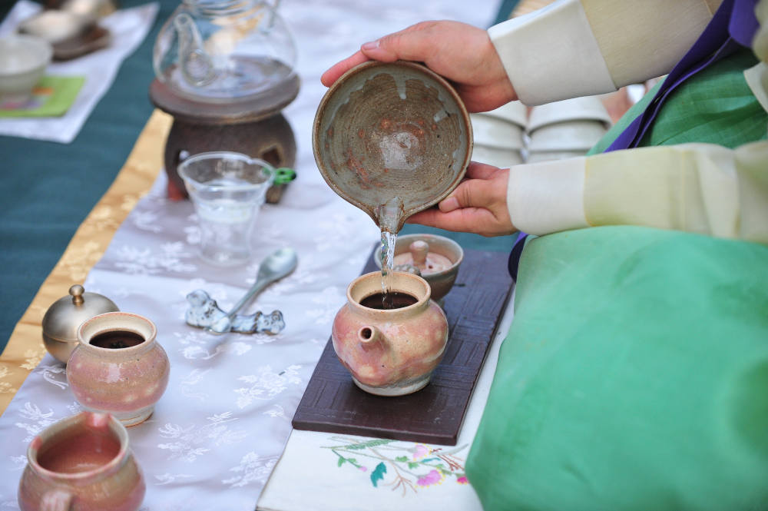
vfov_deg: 8.8
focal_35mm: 155
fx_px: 3304
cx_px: 384
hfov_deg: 13.3
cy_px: 256
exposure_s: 1/500
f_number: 4
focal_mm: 155
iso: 1250
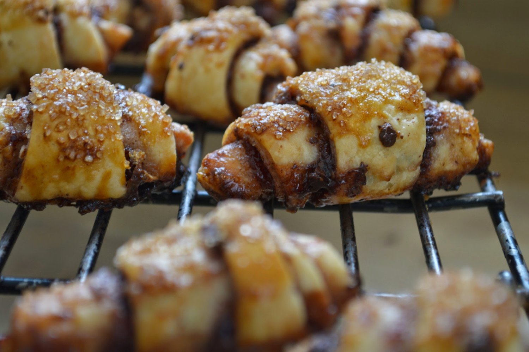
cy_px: 176
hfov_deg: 24.6
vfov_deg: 16.5
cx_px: 264
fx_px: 1211
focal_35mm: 82
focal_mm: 55
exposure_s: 1/30
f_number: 5.6
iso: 100
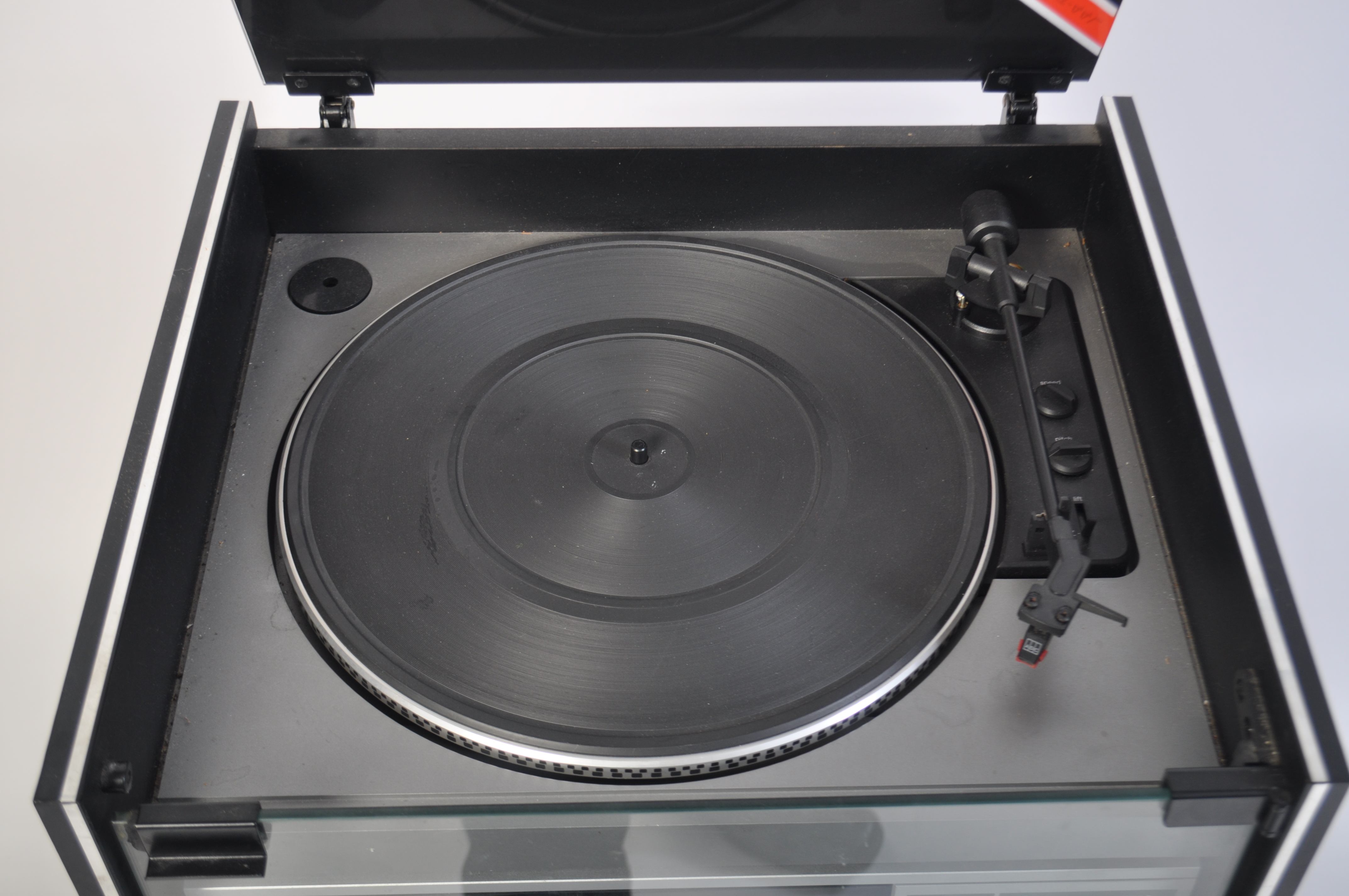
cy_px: 448
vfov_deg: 28.0
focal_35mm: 48
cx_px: 674
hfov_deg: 41.2
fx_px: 1796
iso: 200
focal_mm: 32
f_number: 5
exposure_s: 1/125
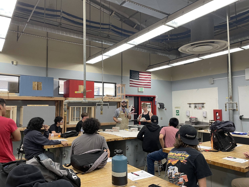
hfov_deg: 65.3
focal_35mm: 27
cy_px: 95
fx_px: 194
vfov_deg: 51.4
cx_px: 121
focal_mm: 4.2
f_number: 1.6
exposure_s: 1/60
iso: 80
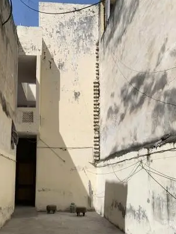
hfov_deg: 40.5
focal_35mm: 35
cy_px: 155
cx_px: 70
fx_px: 237
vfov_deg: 51.7
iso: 25
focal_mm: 4.25
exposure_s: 1/3086
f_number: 1.8
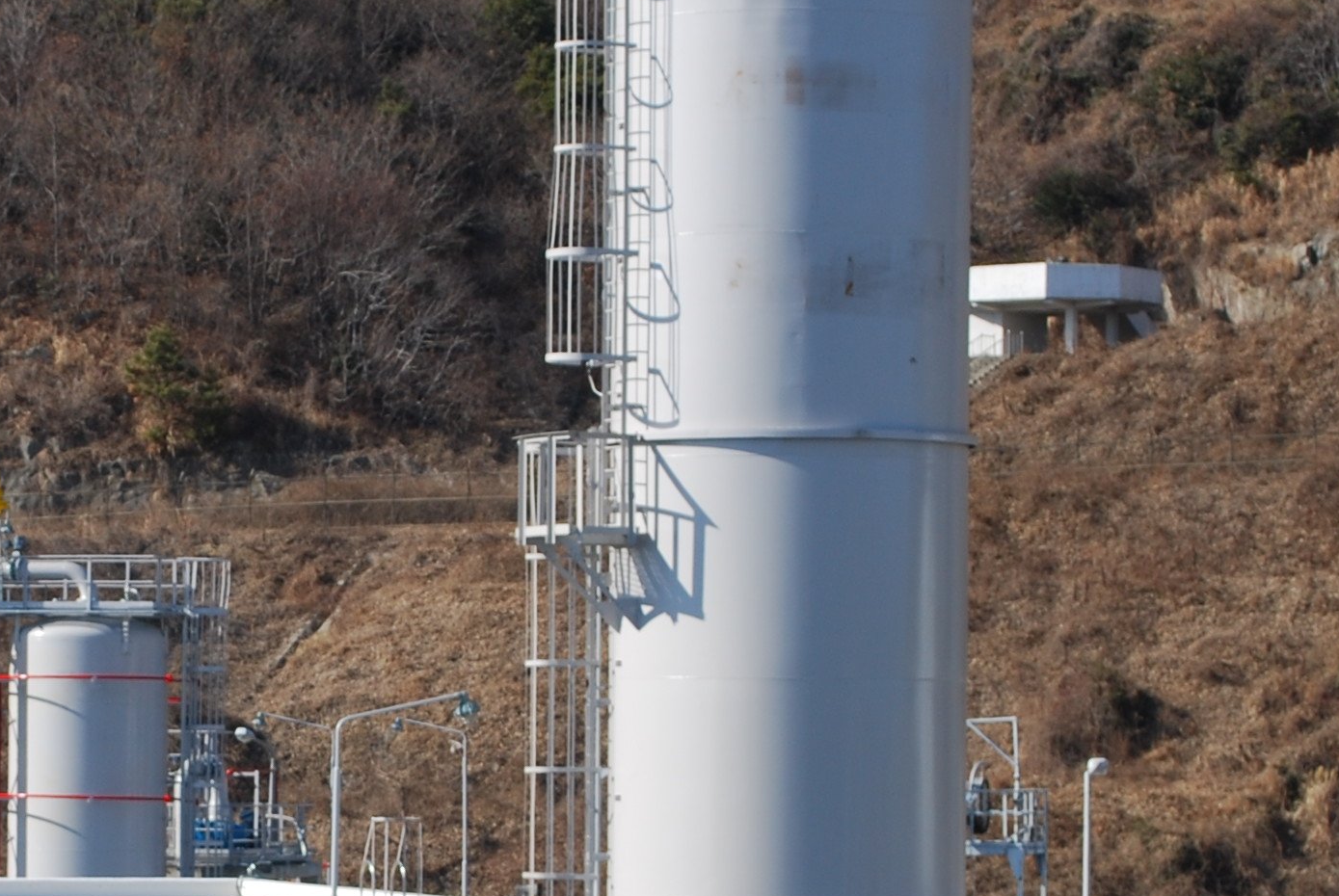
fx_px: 5452
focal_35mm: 146
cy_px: 647
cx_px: 146
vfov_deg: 9.4
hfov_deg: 13.9
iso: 100
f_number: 8
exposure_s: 1/250
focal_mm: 35
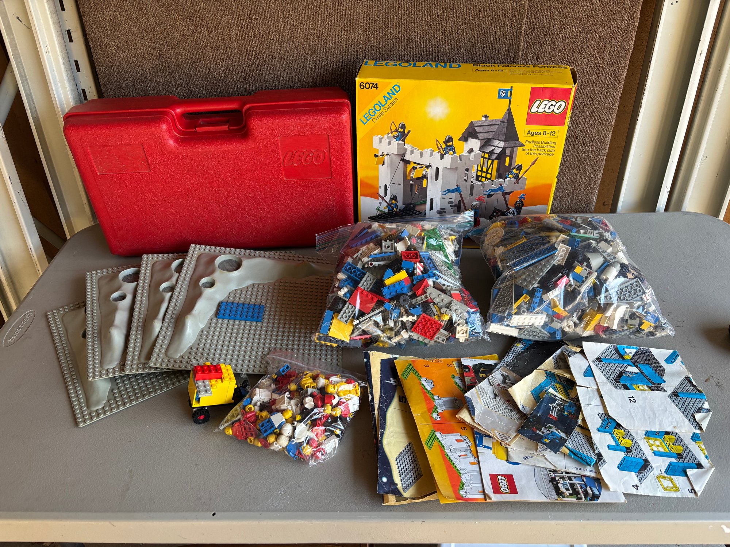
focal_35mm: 26
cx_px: 365
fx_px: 548
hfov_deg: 67.3
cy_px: 274
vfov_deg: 53.1
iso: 125
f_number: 1.6
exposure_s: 1/109
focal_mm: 5.96
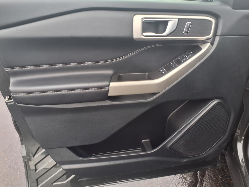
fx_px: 194
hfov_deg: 65.3
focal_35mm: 27
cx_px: 124
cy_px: 94
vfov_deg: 51.4
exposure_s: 1/60.2
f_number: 1.9
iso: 40
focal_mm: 3.58
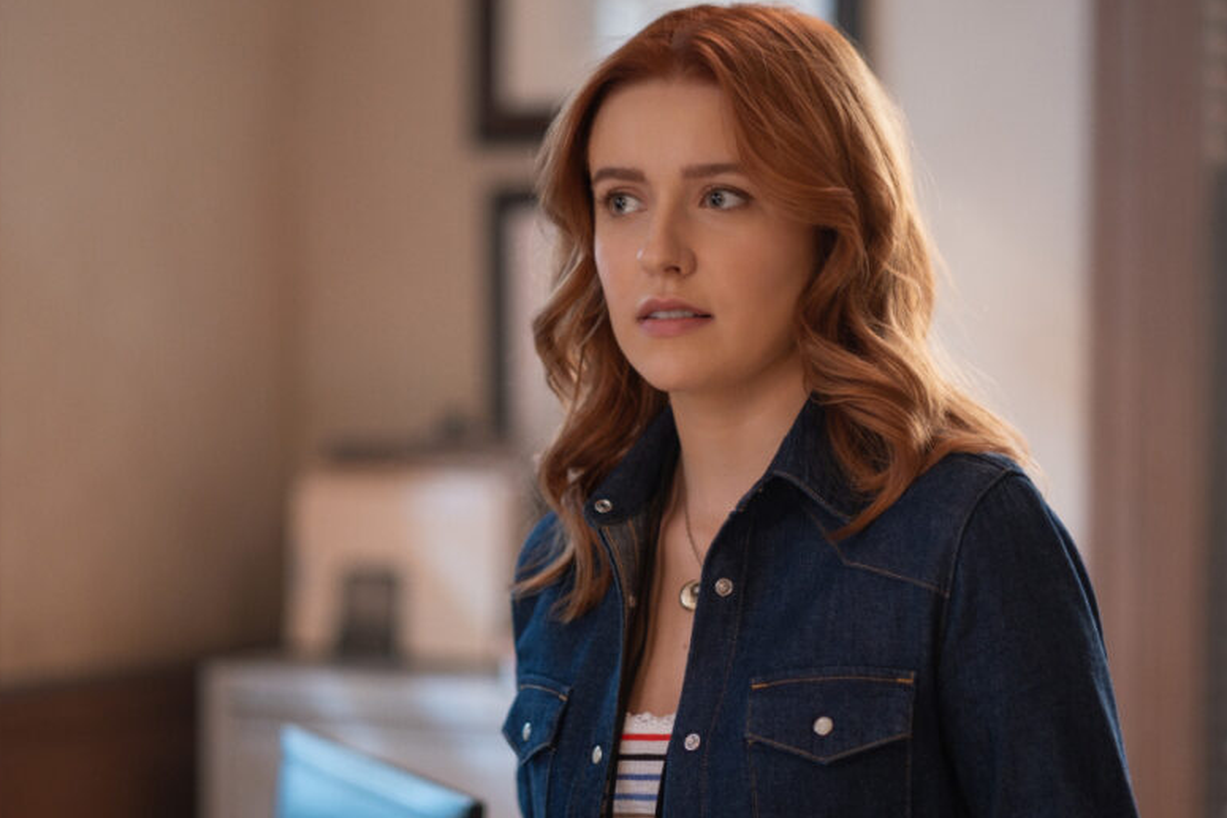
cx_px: 572
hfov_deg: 18.4
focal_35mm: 111
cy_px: 460
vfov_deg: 12.3
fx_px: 3784
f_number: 1.2
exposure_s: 1/60
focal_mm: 56
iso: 500
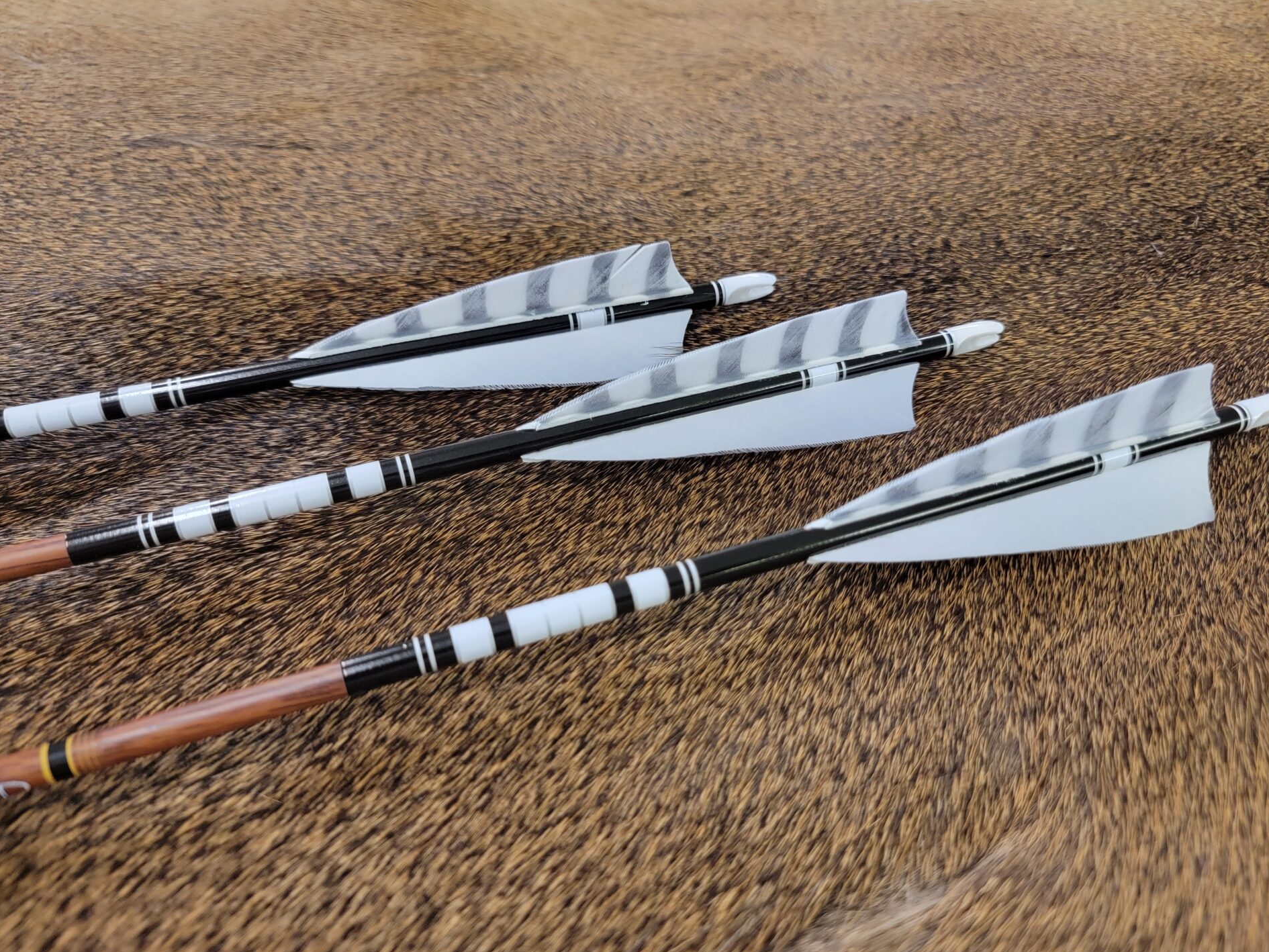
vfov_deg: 53.0
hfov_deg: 67.2
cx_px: 686
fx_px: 953
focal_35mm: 26
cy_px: 450
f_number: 1.8
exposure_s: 1/120
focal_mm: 6.7
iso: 320
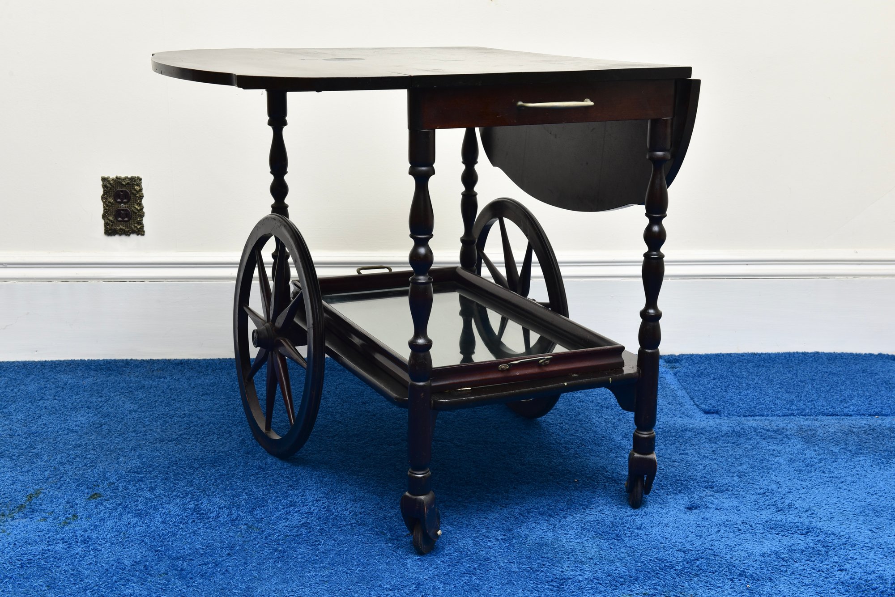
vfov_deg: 27.0
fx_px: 1243
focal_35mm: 50
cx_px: 448
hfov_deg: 39.6
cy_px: 298
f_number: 11
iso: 100
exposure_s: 1/60
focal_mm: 50
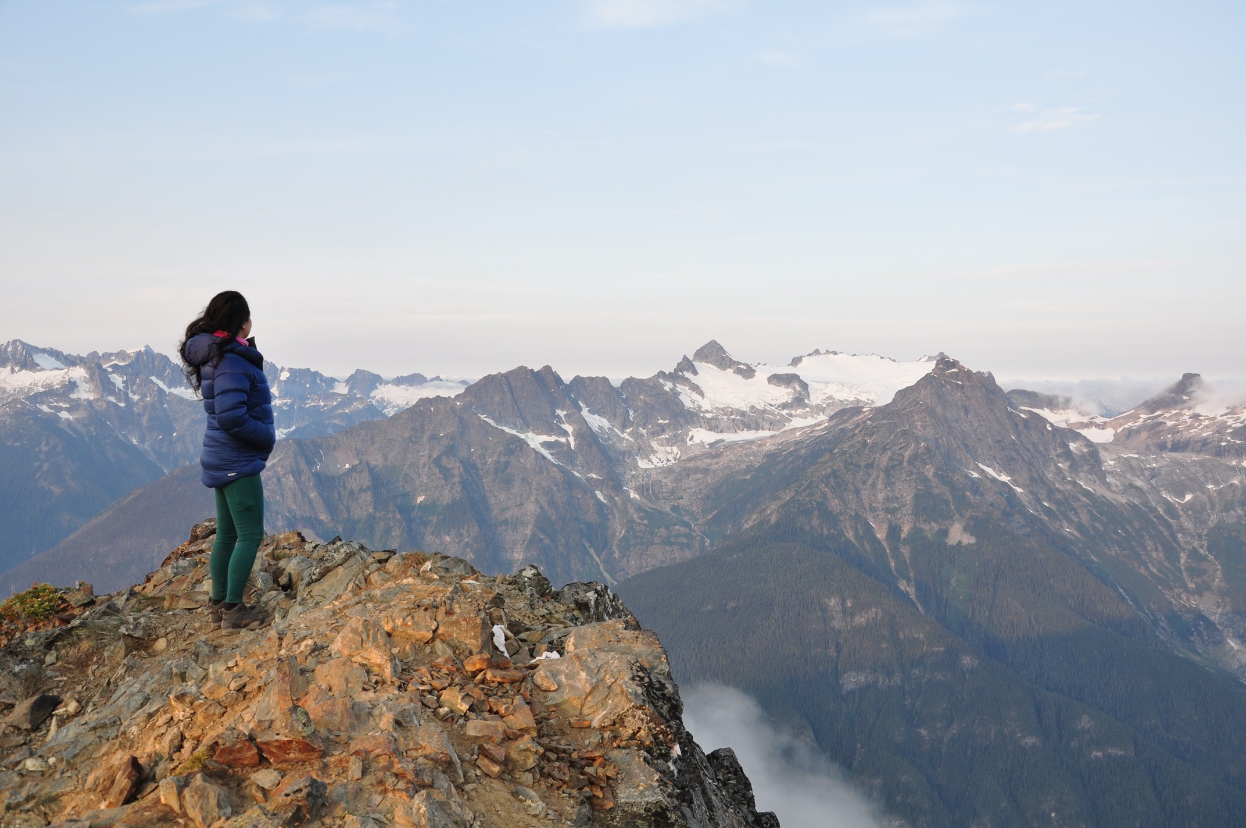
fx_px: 1244
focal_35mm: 36
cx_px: 623
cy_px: 414
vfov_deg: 36.8
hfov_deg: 53.2
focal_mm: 24
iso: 200
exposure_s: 1/100
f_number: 9
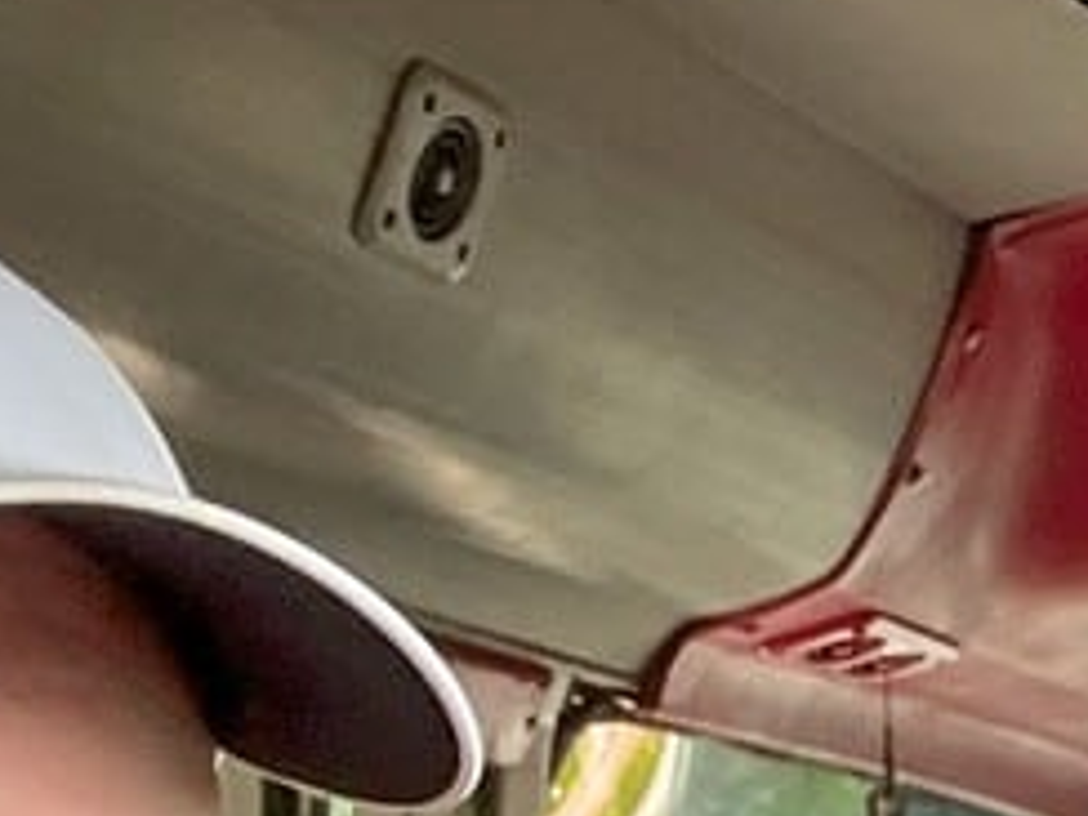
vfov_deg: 9.8
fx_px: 4149
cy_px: 1989
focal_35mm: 132
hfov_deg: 13.5
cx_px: 1940
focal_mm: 2.71
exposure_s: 1/121
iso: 50
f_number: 2.2
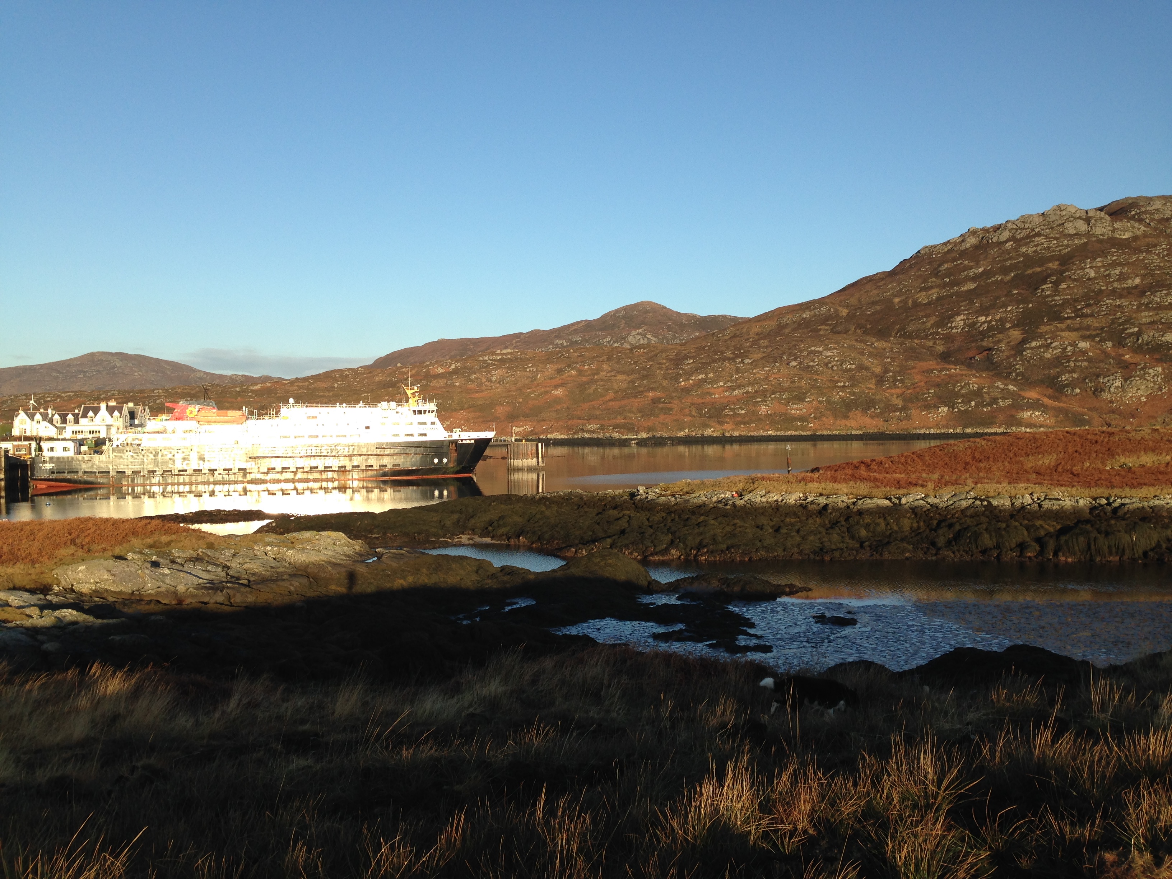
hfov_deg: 55.4
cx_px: 586
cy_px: 440
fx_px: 1117
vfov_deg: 42.9
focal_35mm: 33
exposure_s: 1/847
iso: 50
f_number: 2.4
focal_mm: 4.12
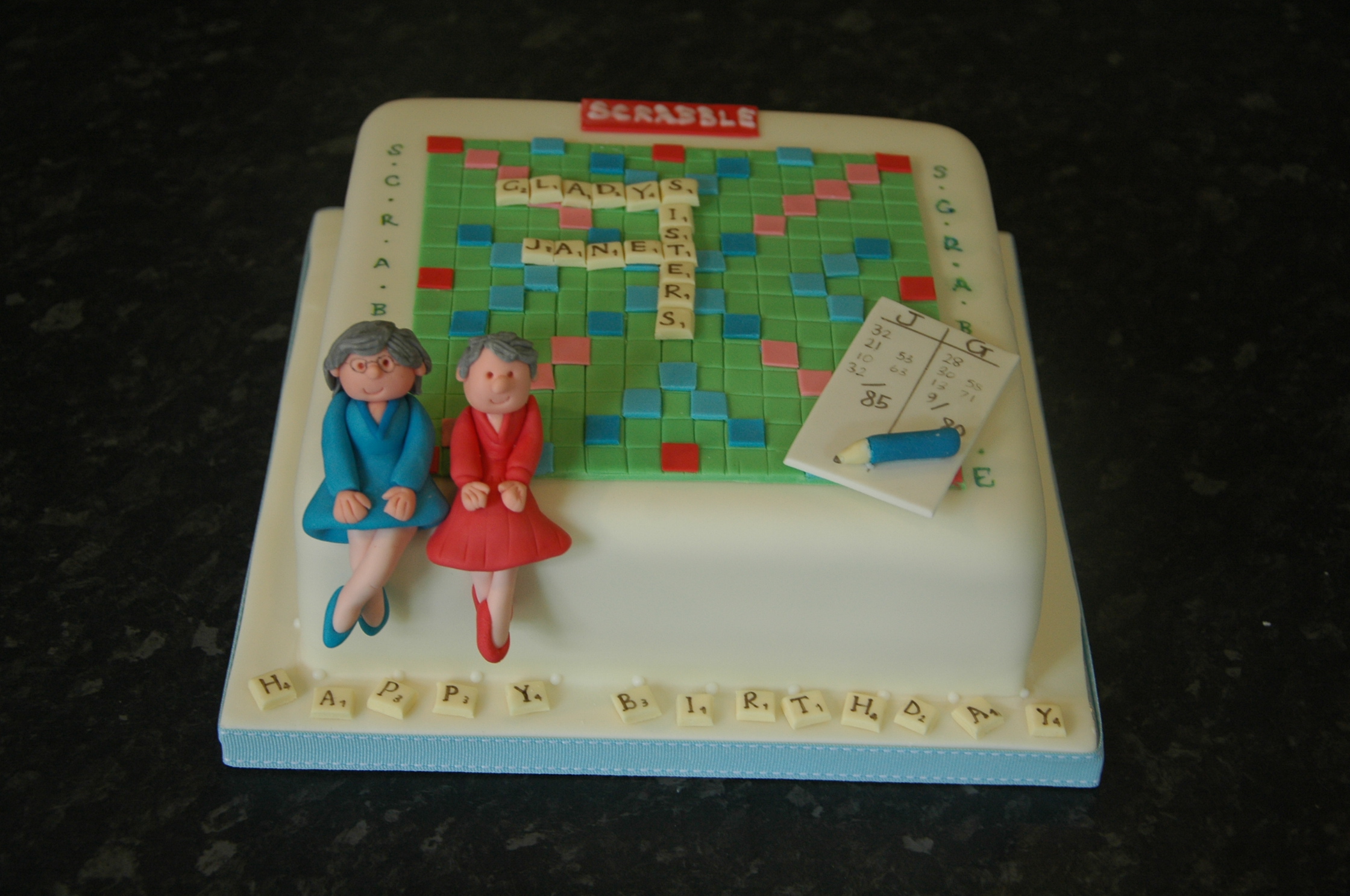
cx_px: 675
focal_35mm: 63
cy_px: 448
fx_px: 2360
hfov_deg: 31.9
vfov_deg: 21.5
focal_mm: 42
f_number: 4.8
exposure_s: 1/30
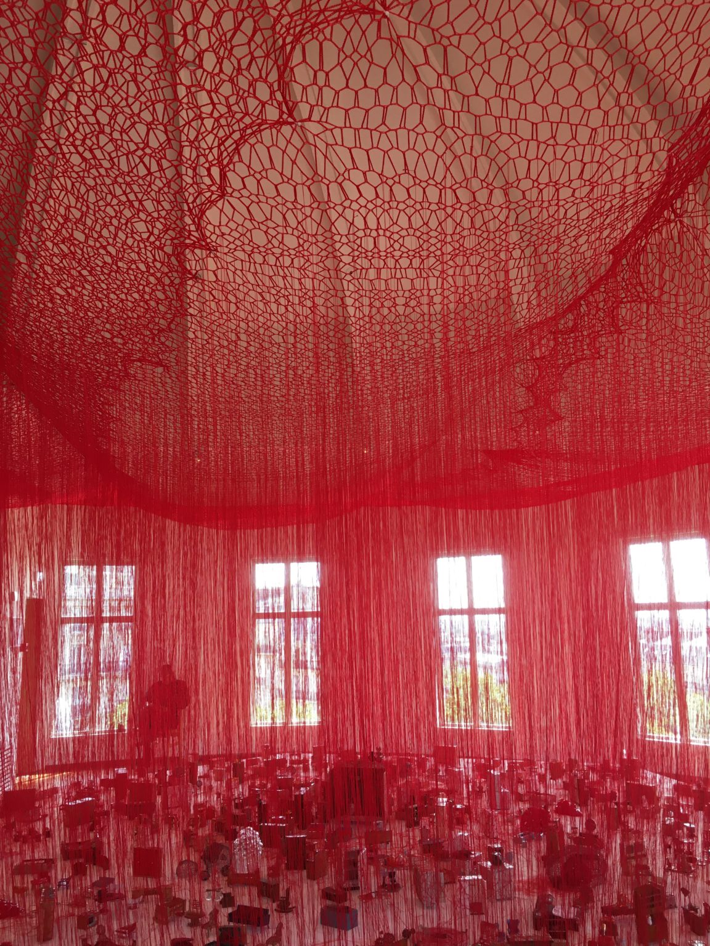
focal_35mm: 29
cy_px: 473
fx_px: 793
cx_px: 355
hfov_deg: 48.2
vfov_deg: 61.7
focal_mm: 4.15
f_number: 2.2
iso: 25
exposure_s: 1/33
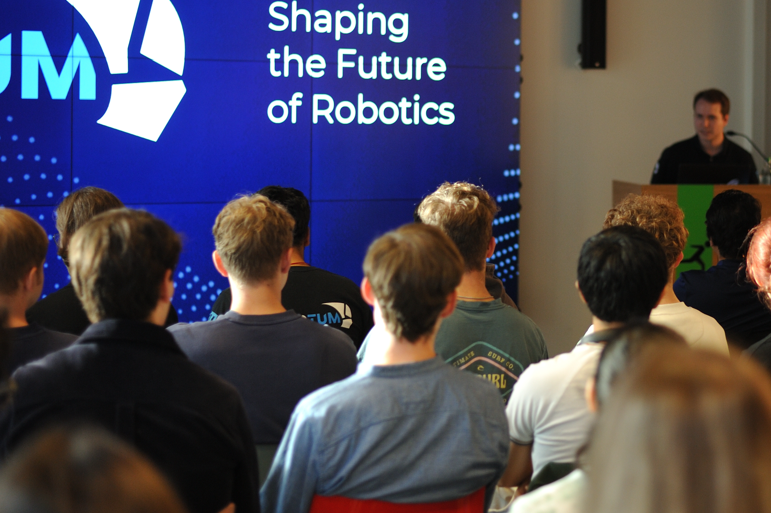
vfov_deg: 16.4
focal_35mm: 83
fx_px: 1776
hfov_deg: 24.1
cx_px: 606
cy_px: 134
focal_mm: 50
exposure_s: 1/160
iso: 720
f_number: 1.8
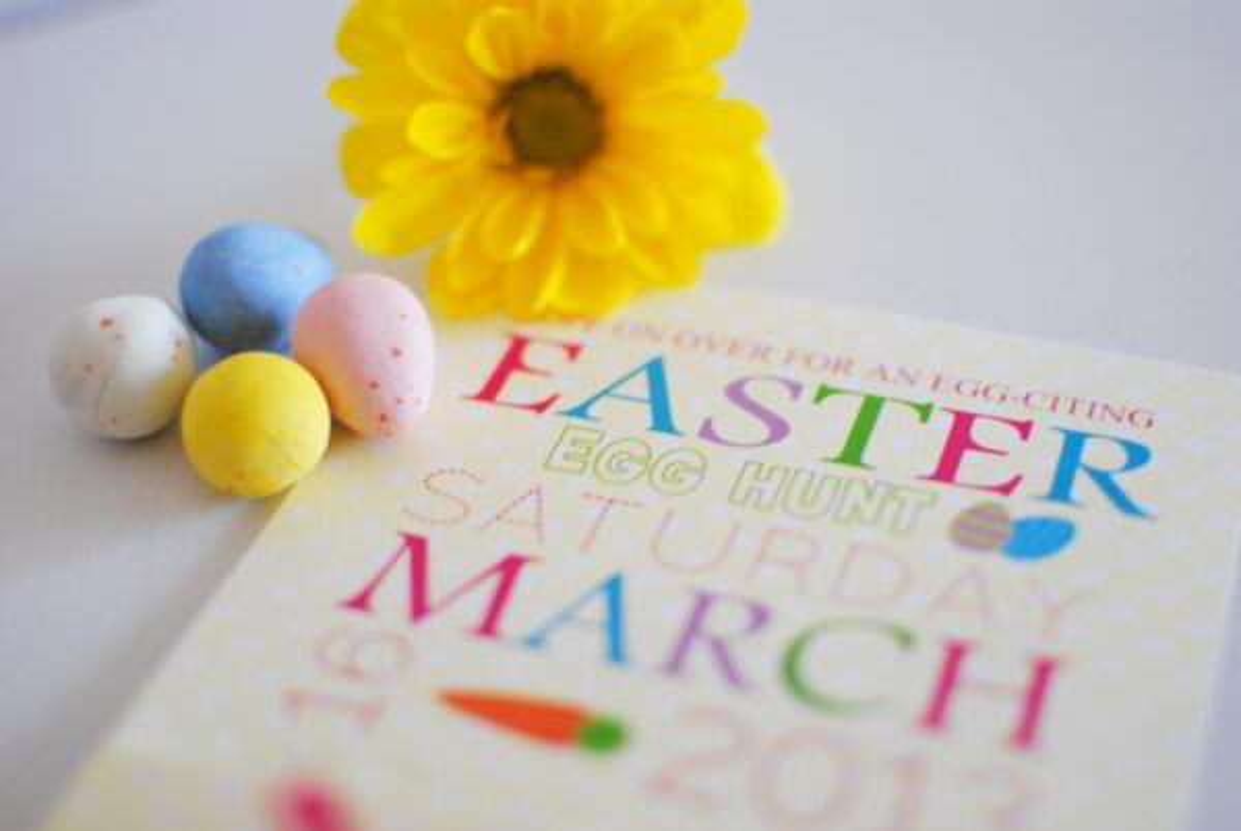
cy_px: 416
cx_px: 620
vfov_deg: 25.8
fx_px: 1812
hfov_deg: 37.8
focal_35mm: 52
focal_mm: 35
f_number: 1.8
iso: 100
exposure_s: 1/40
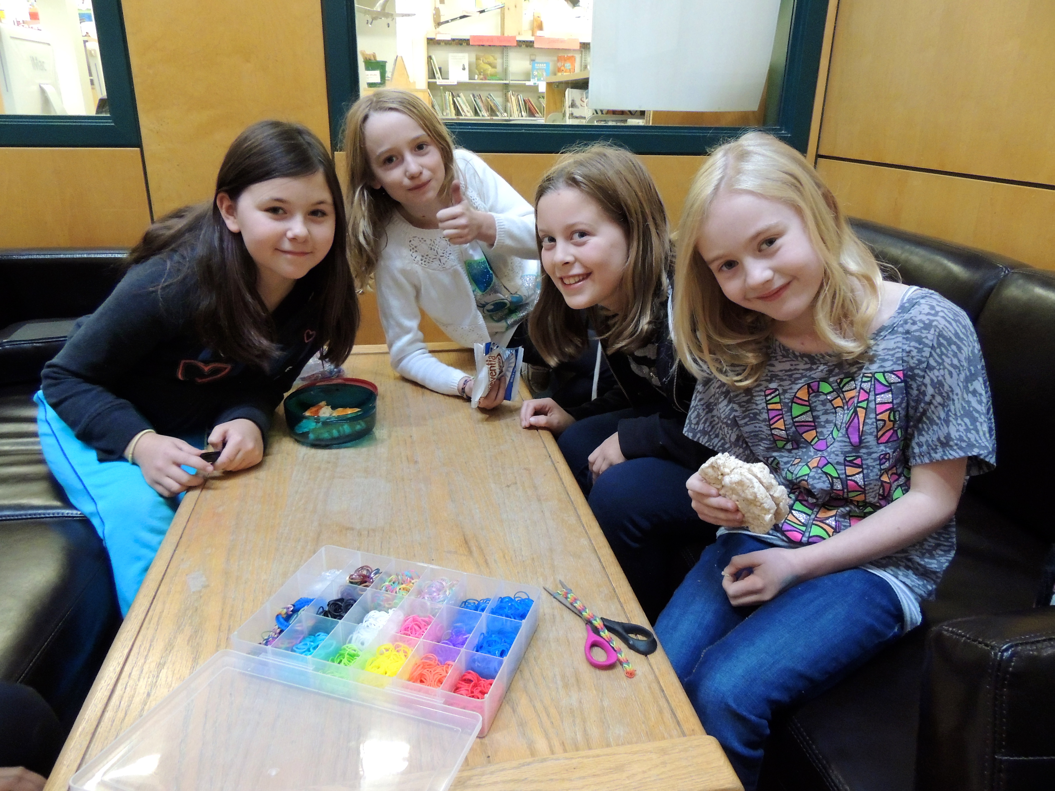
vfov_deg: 56.8
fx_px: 731
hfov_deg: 71.6
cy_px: 396
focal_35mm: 24
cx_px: 528
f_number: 3
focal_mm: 4.3
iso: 800
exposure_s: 1/40
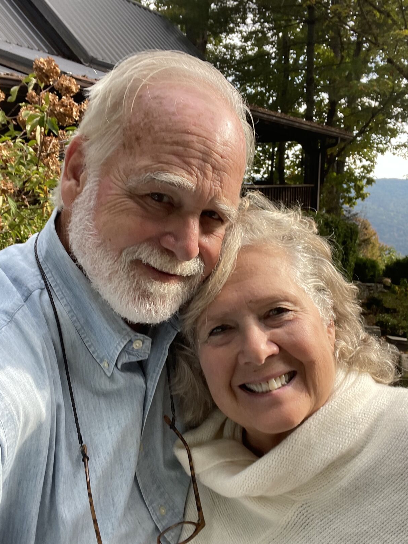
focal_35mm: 31
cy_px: 276
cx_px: 199
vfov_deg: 58.3
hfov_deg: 45.4
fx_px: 487
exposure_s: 1/121
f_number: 2.2
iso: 32
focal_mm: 2.71
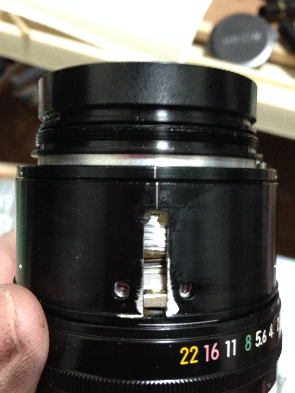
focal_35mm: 33
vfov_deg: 55.4
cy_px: 196
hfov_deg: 42.9
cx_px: 148
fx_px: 375
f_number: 2.4
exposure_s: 1/20
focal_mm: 4.12
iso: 320
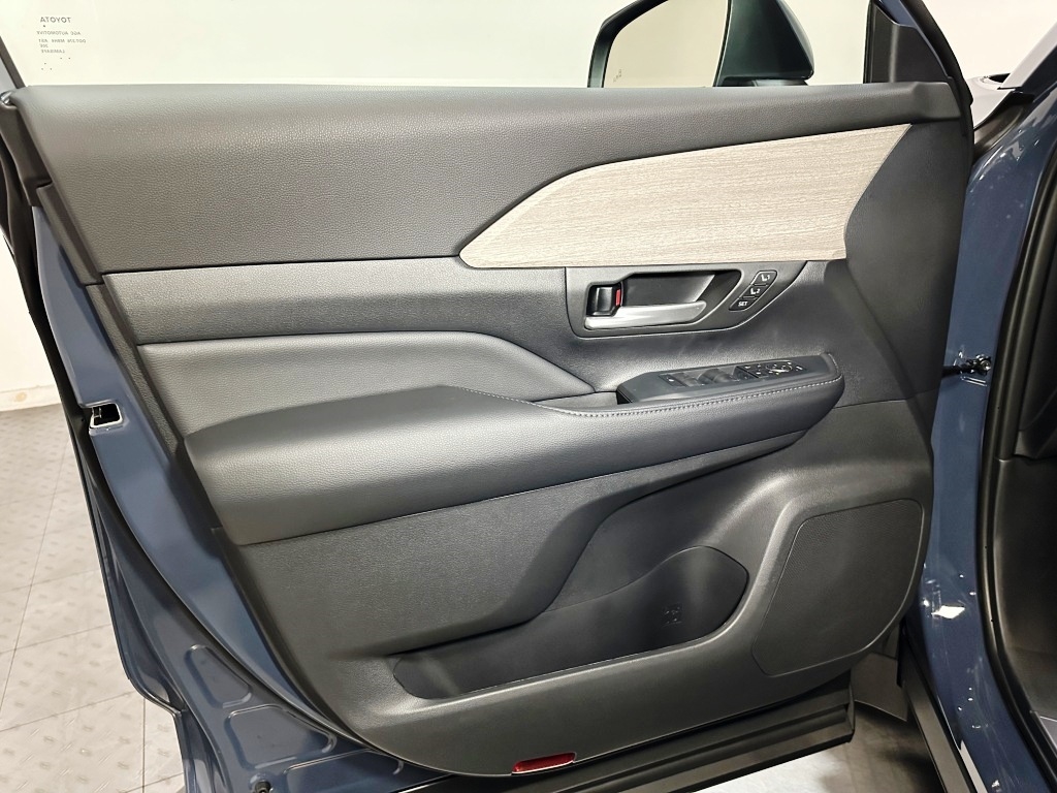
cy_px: 396
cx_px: 528
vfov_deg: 56.8
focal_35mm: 24
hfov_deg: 71.6
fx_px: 733
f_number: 1.78
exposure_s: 1/60
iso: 800
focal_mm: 6.86
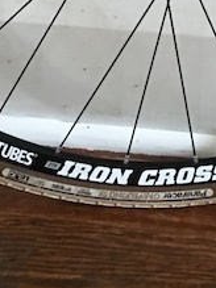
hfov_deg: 13.9
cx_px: 141
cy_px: -132
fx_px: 883
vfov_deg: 17.0
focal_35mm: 106
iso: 80
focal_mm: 4.15
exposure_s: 1/4
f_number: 2.2
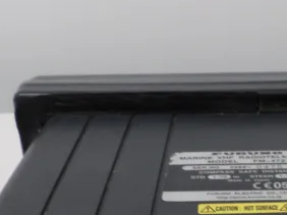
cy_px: 249
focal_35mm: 80
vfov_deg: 17.6
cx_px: 247
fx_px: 663
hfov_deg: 23.9
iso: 80
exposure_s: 1/30
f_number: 2.5
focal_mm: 4.5
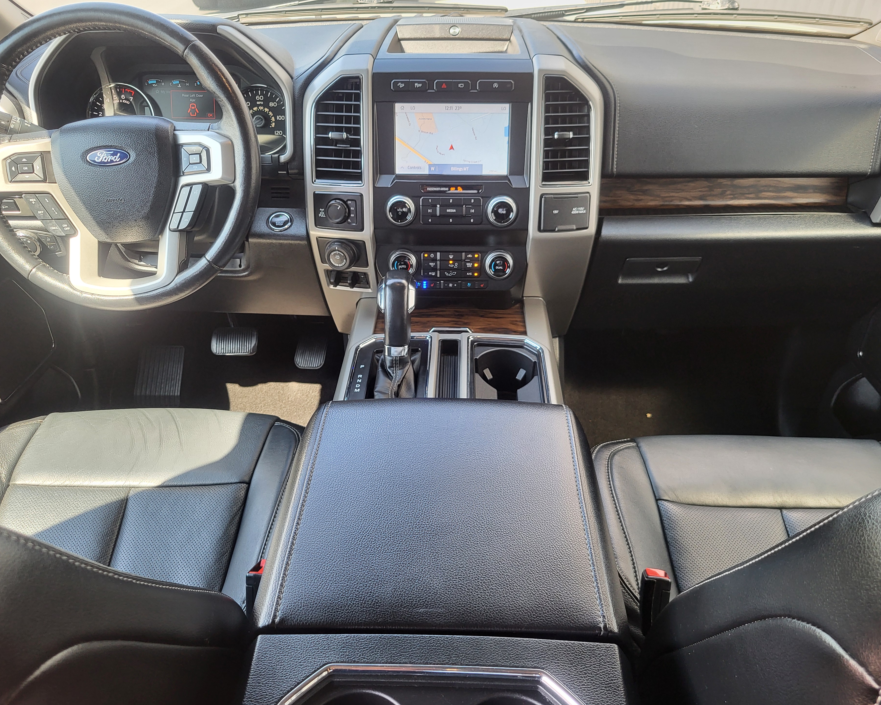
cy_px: 360
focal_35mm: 28
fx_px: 730
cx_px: 429
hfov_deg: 62.2
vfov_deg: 51.5
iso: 80
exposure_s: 1/120
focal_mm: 5.4
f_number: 1.8
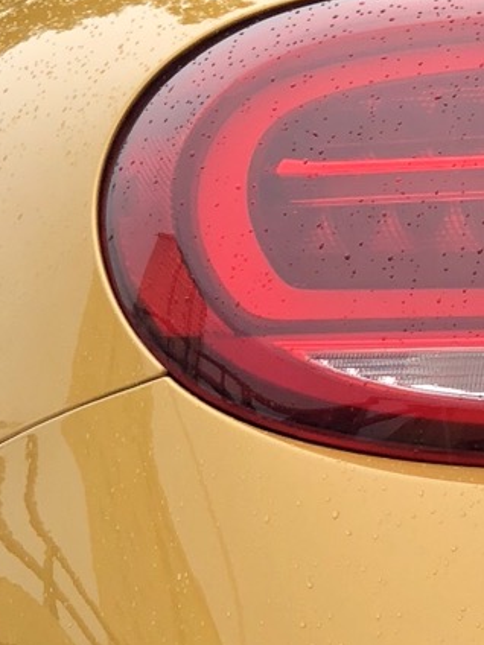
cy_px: 386
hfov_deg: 5.9
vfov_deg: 7.9
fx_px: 4679
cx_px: 390
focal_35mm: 251
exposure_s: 1/155
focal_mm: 6
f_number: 2.4
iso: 16
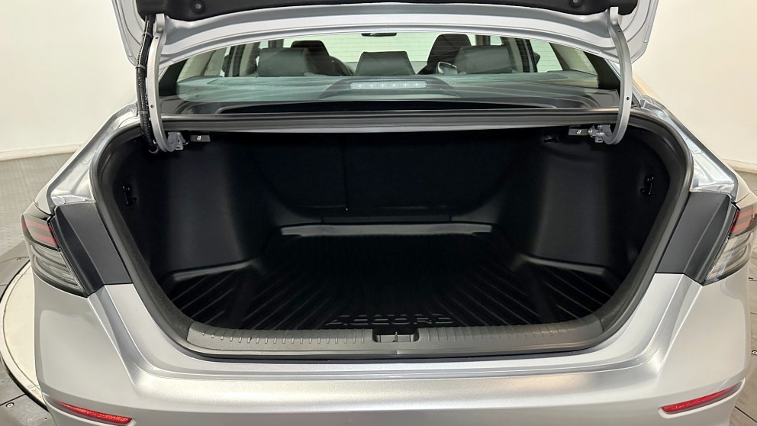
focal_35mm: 27
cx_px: 386
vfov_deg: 42.7
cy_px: 250
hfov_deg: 69.9
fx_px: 542
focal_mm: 6.86
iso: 800
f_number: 1.78
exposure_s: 1/60
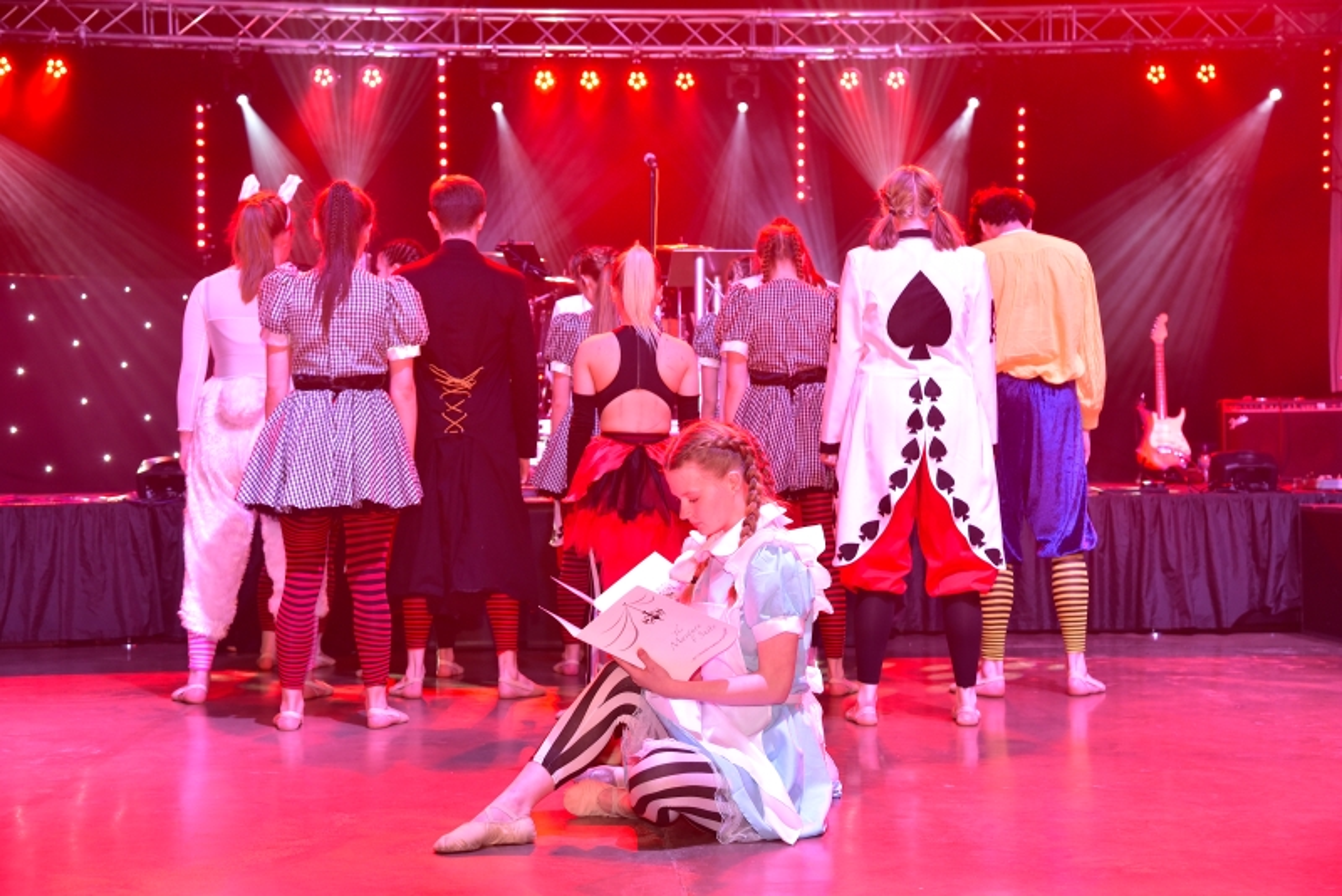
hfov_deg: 34.5
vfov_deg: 23.4
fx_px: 2163
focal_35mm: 58
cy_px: 448
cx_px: 671
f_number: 5.6
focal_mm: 58
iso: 1600
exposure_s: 1/30
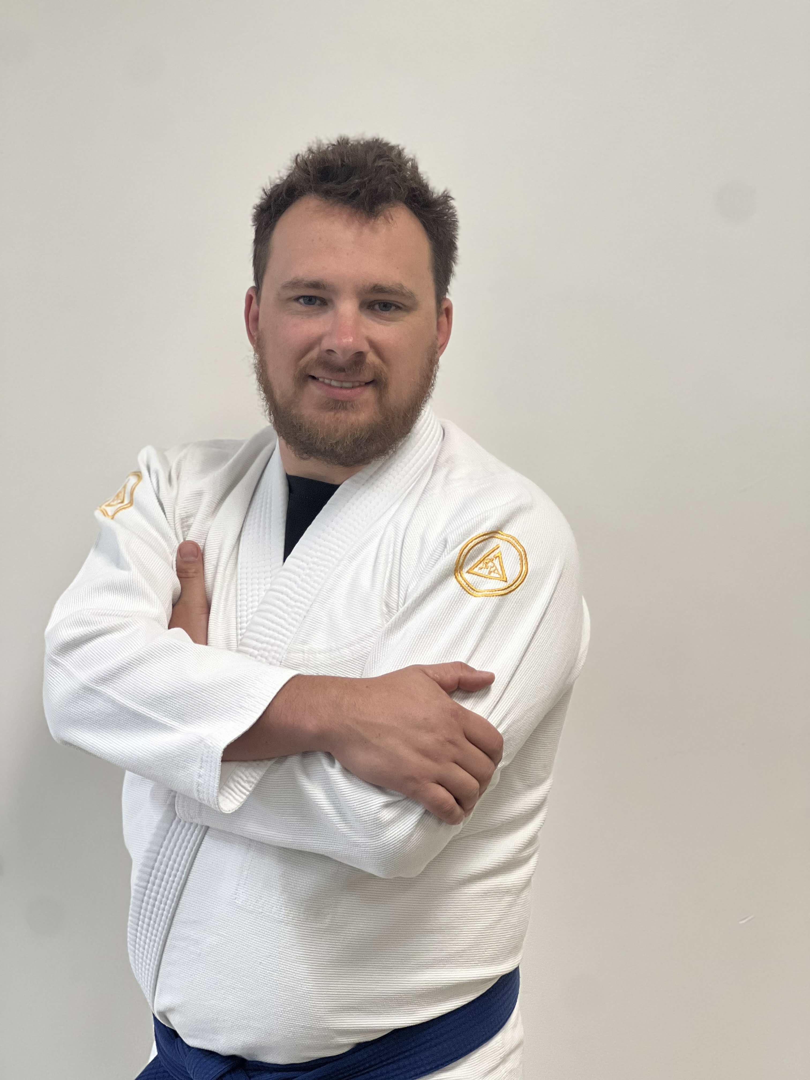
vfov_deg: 25.3
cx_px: 405
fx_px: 2402
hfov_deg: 19.1
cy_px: 540
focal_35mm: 77
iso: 160
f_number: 2.8
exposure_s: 1/60
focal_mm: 9
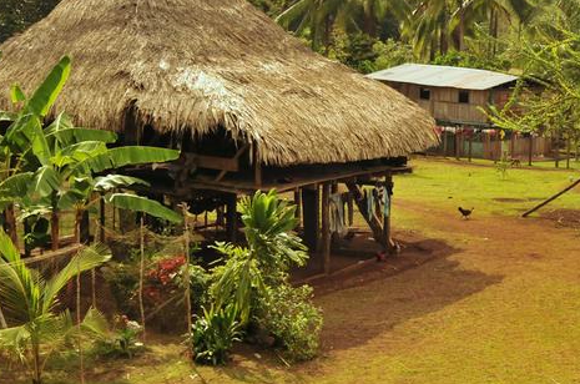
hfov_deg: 32.4
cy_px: 161
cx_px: 324
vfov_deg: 21.8
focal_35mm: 62
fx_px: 997
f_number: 3.8
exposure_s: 1/2500
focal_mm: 24
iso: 800
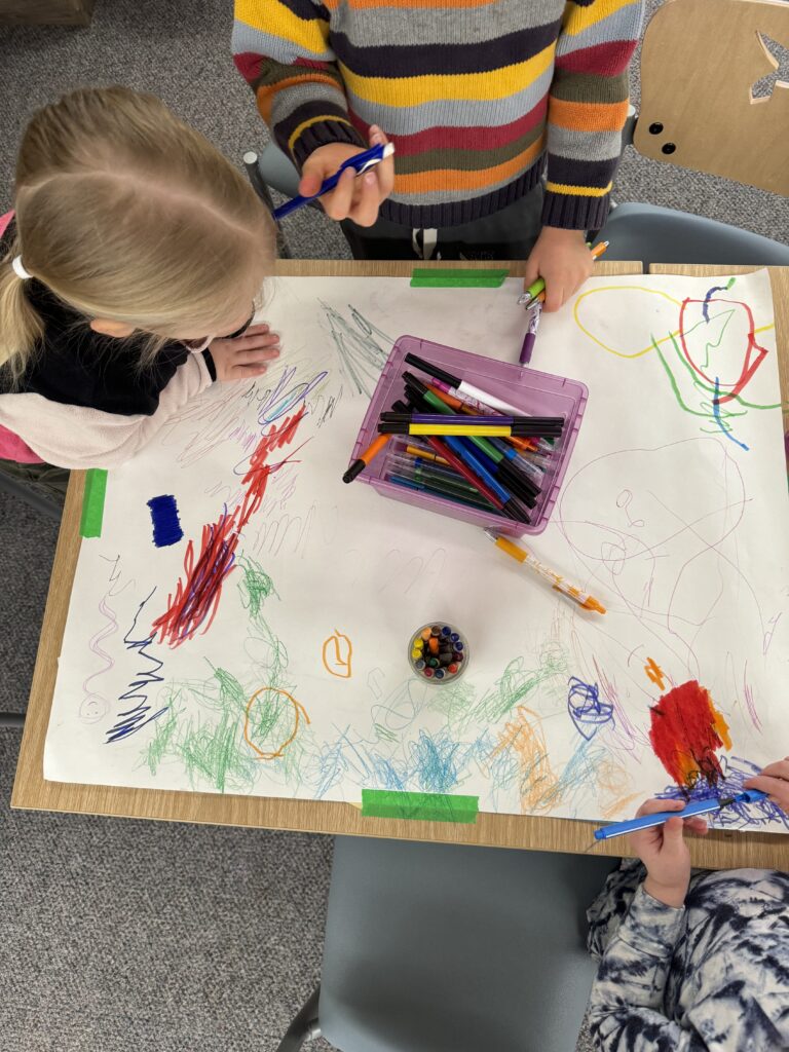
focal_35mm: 24
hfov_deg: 56.8
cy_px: 526
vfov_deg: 71.6
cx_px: 394
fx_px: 729
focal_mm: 6.86
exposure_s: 1/120
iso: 200
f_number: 1.78
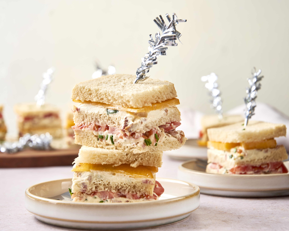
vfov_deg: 17.5
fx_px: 753
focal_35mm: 88
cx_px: 131
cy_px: 115
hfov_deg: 21.7
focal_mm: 52
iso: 100
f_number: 8
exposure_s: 1/100
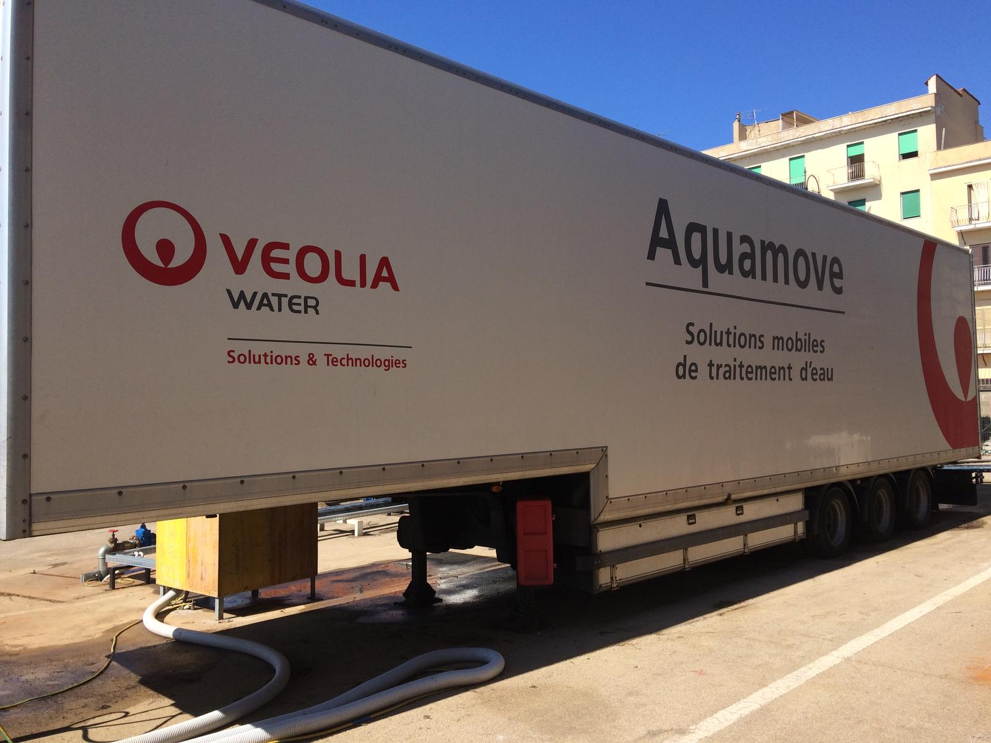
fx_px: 830
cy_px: 372
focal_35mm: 29
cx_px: 496
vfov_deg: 48.2
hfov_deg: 61.7
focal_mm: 4.15
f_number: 2.2
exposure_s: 1/1866
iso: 32
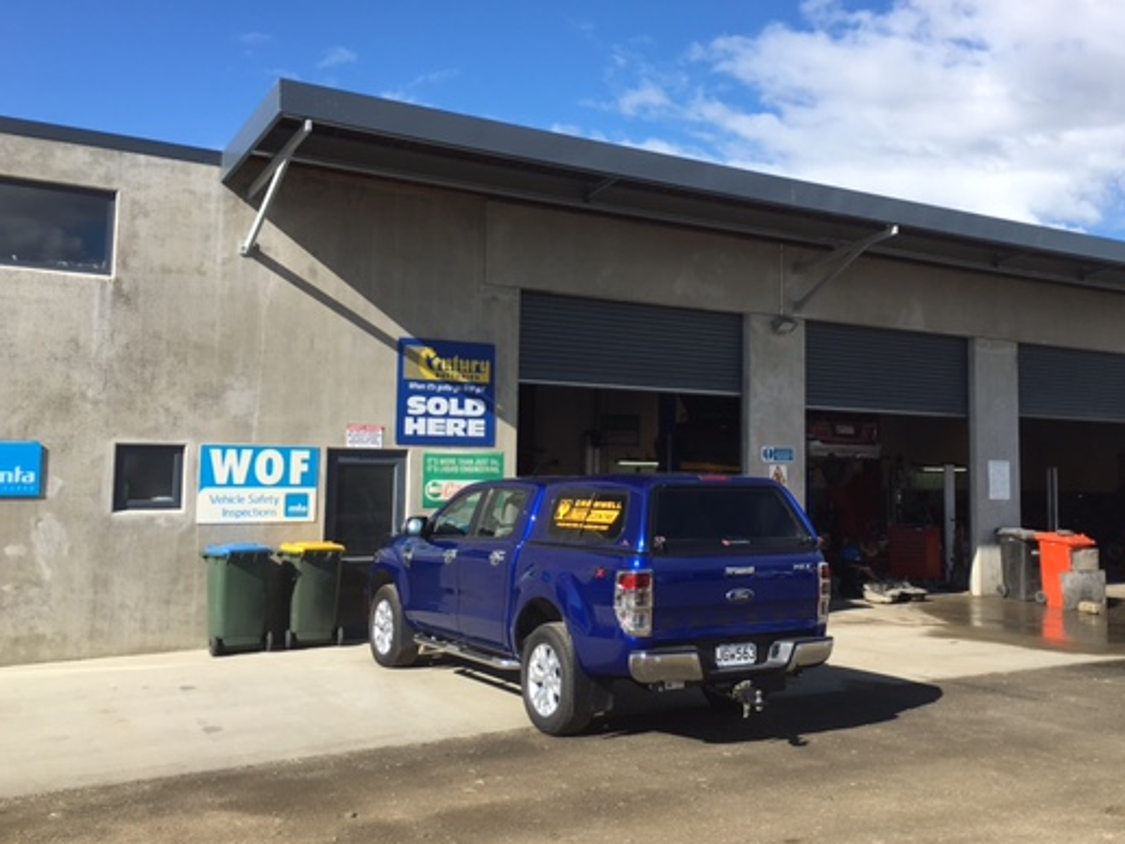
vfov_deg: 39.6
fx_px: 1170
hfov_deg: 51.1
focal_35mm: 36
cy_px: 358
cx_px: 663
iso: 25
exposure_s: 1/1350
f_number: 2.2
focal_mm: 4.15
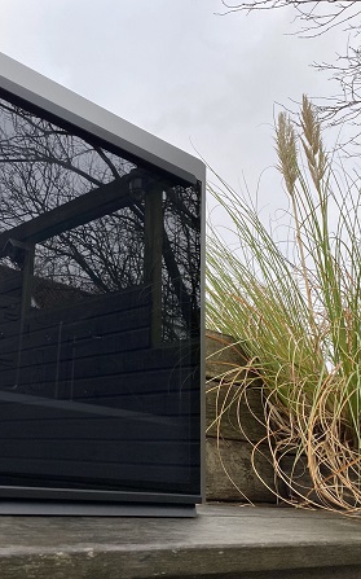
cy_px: 290
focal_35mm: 37
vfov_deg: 52.8
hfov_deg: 32.7
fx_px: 583
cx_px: 39
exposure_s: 1/121
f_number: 1.8
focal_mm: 4.25
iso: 64
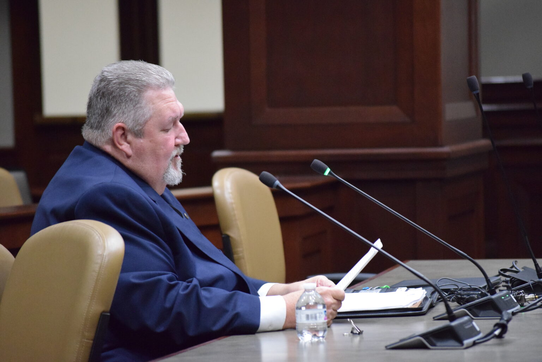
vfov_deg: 6.8
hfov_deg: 10.2
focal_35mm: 202
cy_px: 181
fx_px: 3049
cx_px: 271
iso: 5600
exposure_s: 1/125
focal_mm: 135
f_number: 5
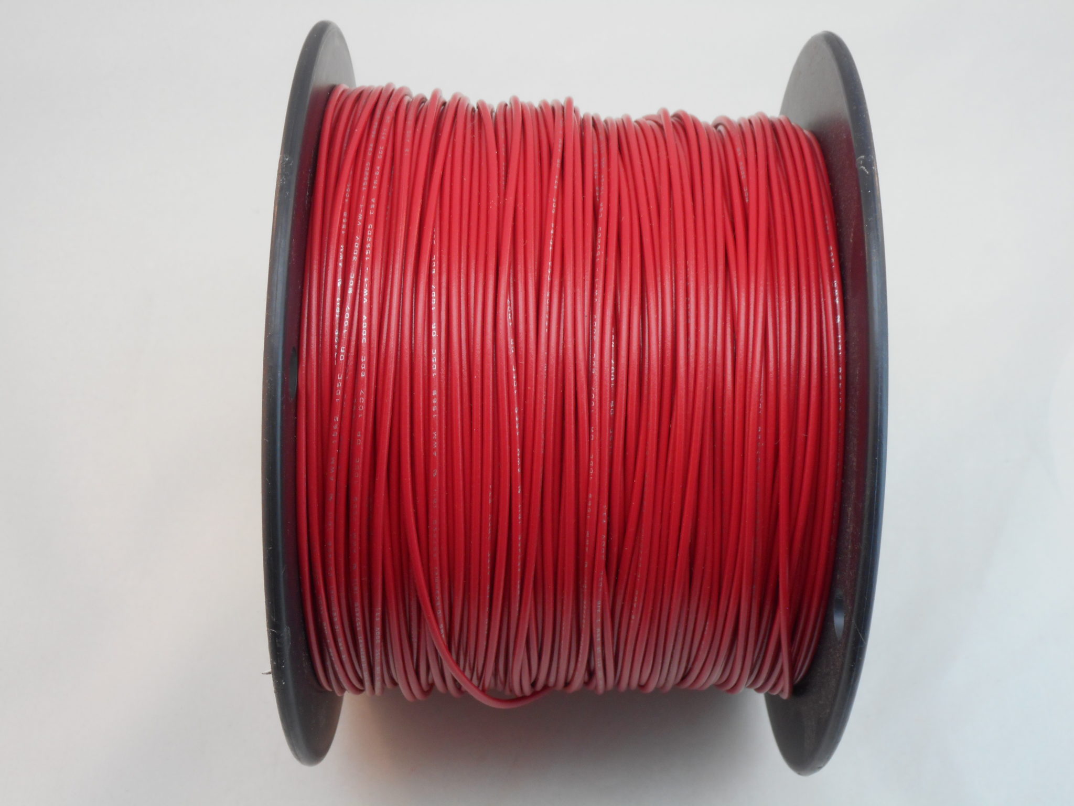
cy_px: 403
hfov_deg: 32.7
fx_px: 1831
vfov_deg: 24.8
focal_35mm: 59
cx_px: 537
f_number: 5.1
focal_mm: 10.5
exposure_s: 1/30
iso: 160
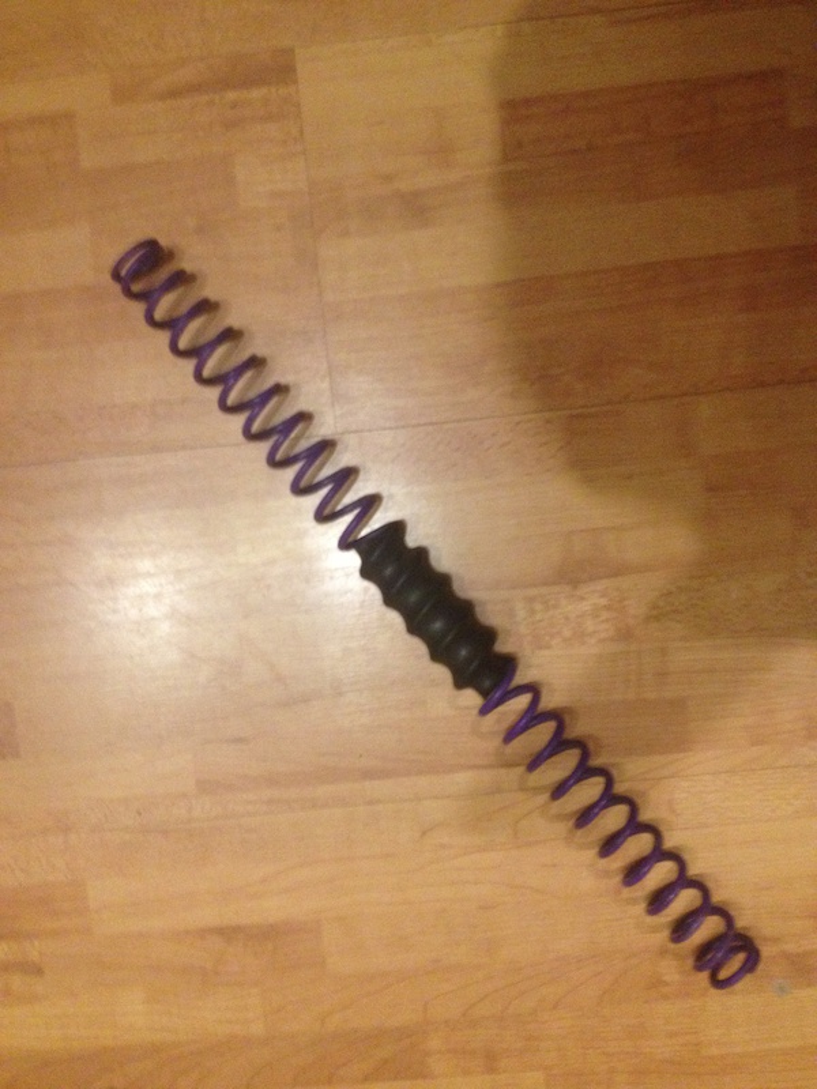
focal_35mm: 35
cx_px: 408
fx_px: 1101
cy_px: 544
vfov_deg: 52.6
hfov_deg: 40.7
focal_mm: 4.28
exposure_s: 1/20
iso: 400
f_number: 2.4
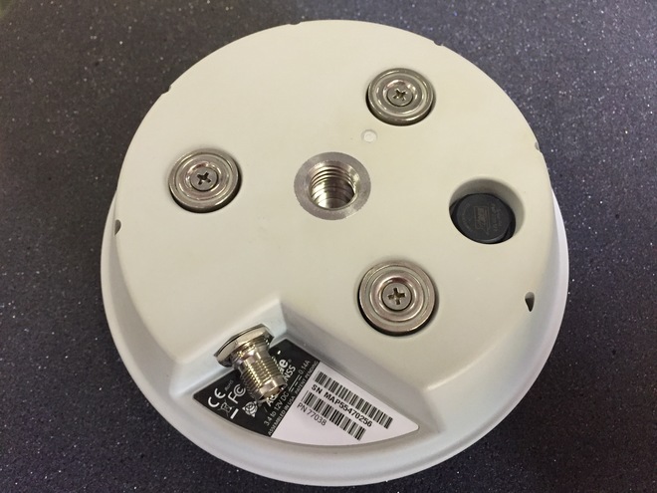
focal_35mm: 29
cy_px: 246
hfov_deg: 61.7
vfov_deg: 48.2
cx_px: 328
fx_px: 550
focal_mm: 4.15
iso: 250
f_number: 2.2
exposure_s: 1/25
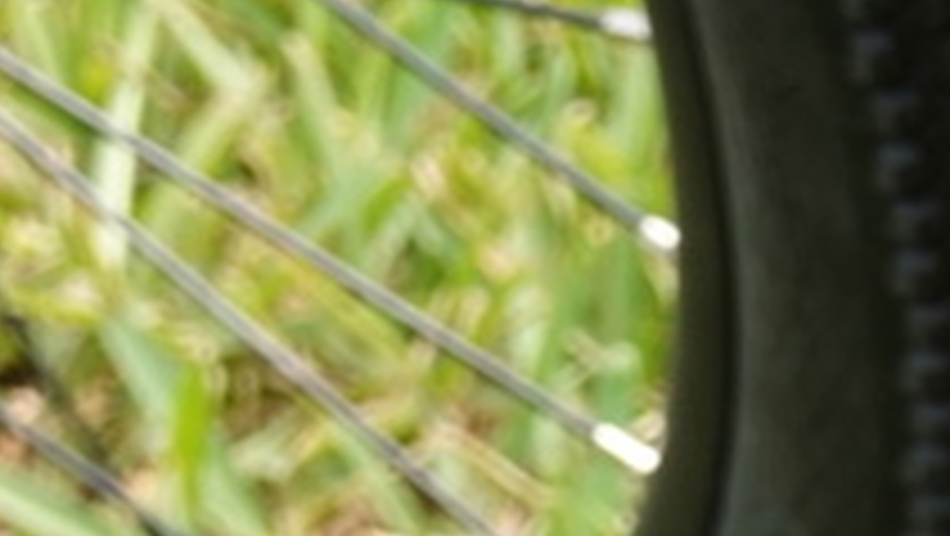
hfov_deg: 7.8
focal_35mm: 236
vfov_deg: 5.2
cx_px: 2913
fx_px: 5949
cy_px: 169
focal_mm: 12.76
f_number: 3.5
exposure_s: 1/125
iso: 100
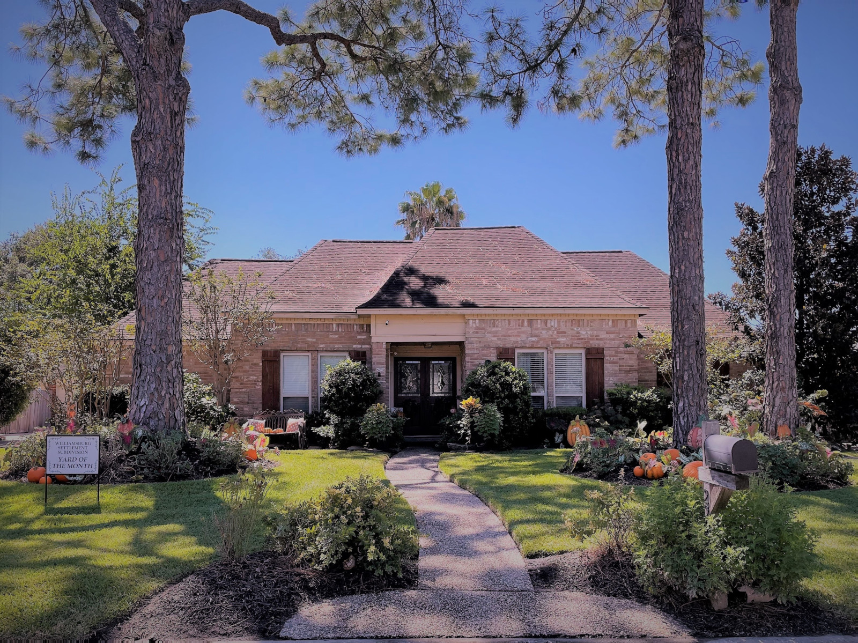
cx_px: 429
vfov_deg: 53.0
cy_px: 322
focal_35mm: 26
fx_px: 644
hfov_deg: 67.3
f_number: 1.6
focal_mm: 4.2
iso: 32
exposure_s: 1/1855
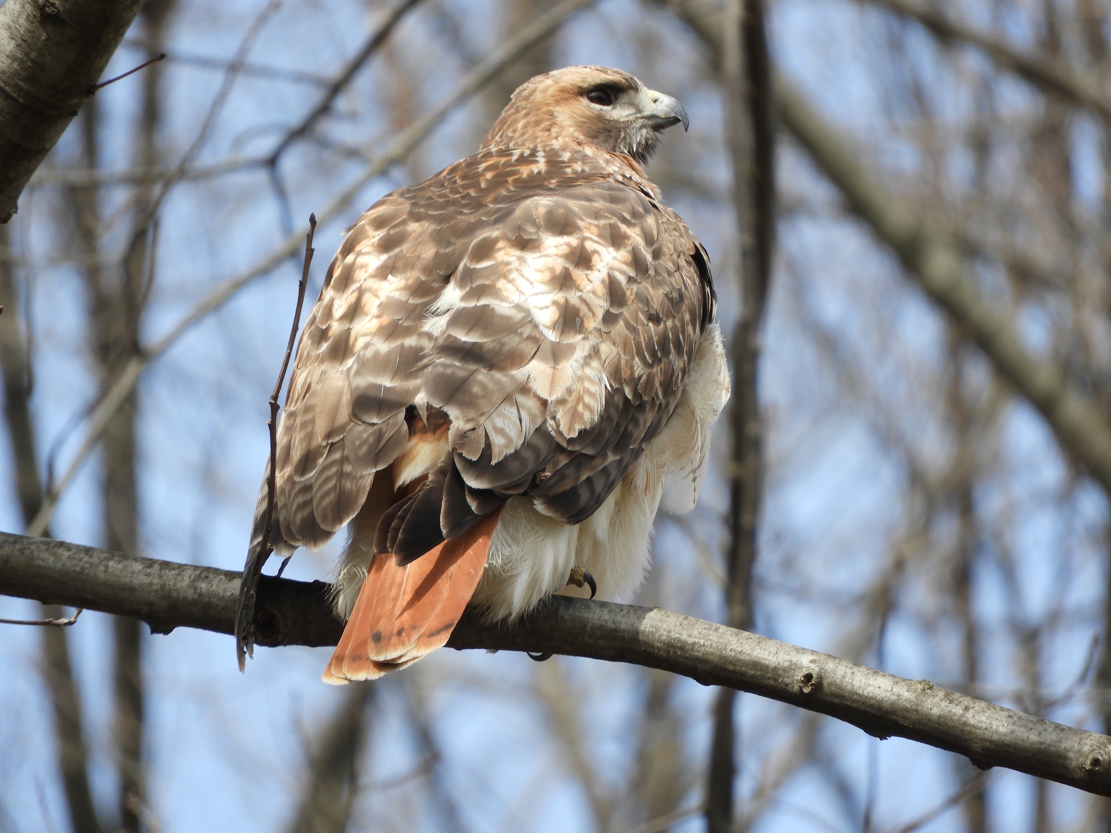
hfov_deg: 2.0
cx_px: 556
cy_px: 416
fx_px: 32095
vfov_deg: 1.5
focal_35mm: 1000
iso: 140
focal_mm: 179.2
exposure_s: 1/250
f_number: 5.6
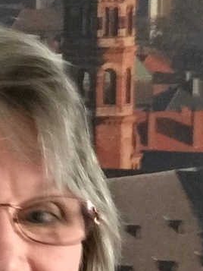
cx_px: 35
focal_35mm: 81
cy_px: 221
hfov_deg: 18.0
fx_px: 633
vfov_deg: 23.7
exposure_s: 1/15
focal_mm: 2.65
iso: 500
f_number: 2.2
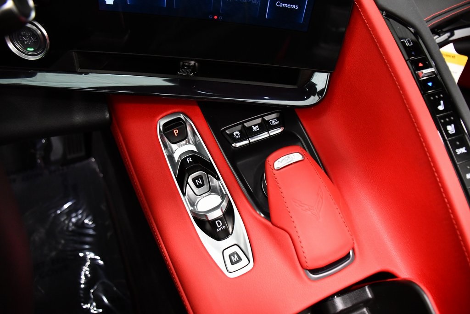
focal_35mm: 27
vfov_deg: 47.9
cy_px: 157
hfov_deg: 67.4
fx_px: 353
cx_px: 235
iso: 3200
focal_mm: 18
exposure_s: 1/100
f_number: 3.5
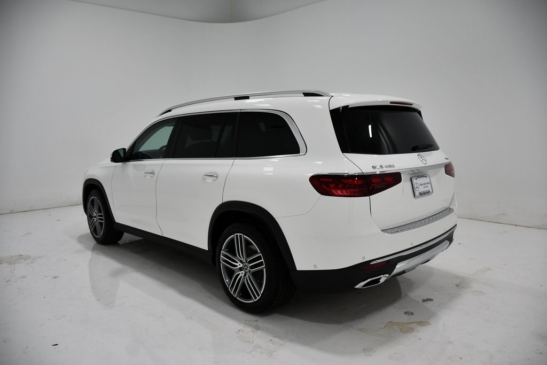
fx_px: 410
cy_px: 182
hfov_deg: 67.4
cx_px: 274
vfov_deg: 47.9
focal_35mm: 27
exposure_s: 1/250
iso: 560
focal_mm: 18
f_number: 3.5
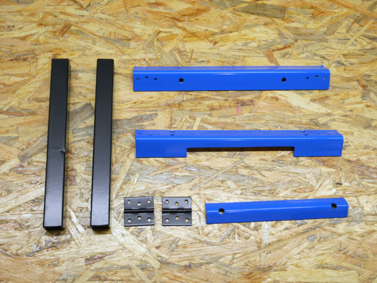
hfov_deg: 42.9
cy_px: 142
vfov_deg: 32.9
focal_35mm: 44
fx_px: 480
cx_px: 188
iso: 400
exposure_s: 1/60
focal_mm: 22
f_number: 4.7
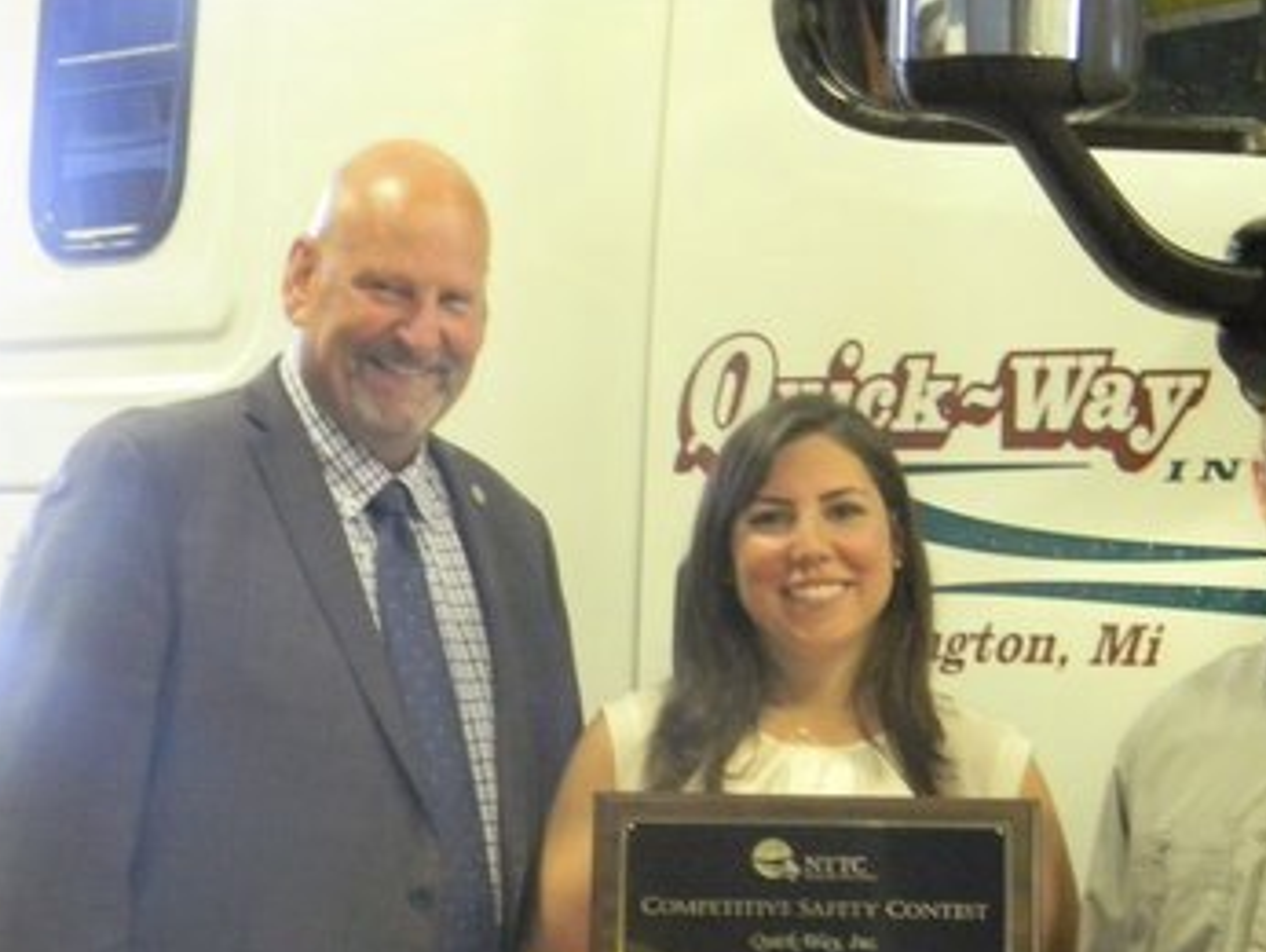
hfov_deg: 20.2
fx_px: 3550
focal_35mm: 97
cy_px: 817
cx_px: 805
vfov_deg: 15.1
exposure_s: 1/7.1
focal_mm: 10.1
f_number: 4.1
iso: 400
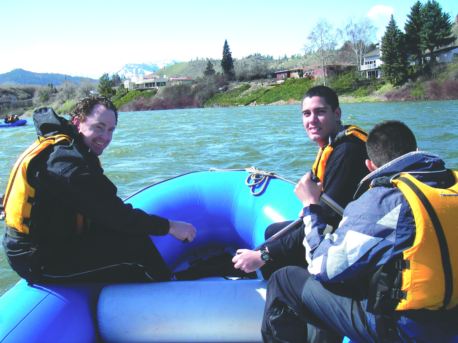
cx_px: 229
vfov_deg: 37.7
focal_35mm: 38
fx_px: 503
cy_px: 172
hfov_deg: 49.0
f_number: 6.6
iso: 50
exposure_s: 1/125
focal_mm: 6.3
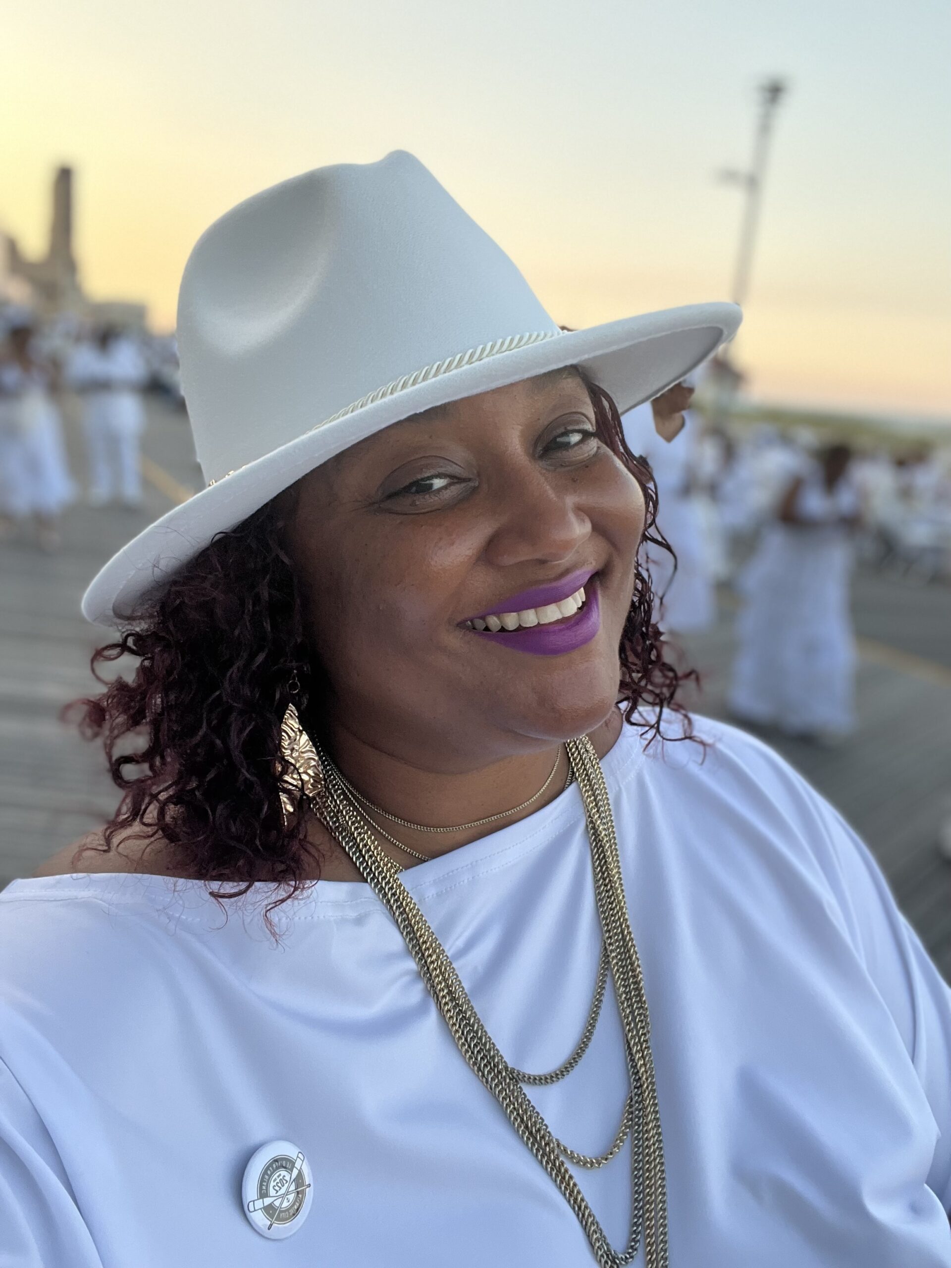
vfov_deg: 60.0
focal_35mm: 30
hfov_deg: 46.8
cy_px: 634
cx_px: 476
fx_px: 1099
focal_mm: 2.71
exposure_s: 1/102
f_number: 2.2
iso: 100
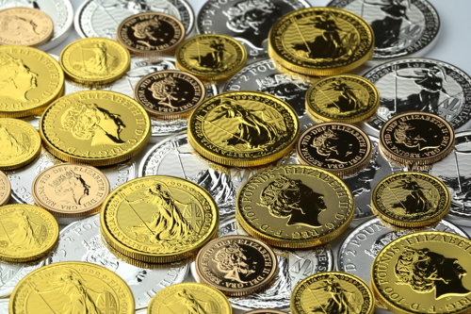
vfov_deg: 15.2
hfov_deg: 22.6
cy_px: 157
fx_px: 1177
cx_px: 236
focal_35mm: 90
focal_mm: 90
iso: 400
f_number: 18
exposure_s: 1/80
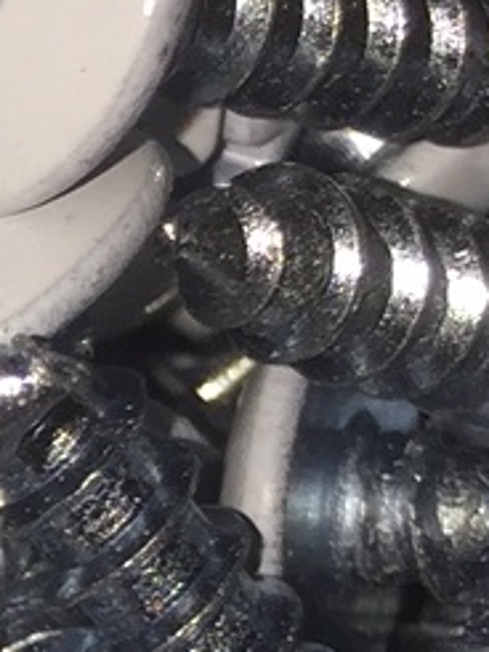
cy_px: 655
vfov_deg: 10.2
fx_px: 3632
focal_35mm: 193
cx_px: -1031
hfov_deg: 6.9
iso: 32
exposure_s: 1/449
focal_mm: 4.15
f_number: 2.2
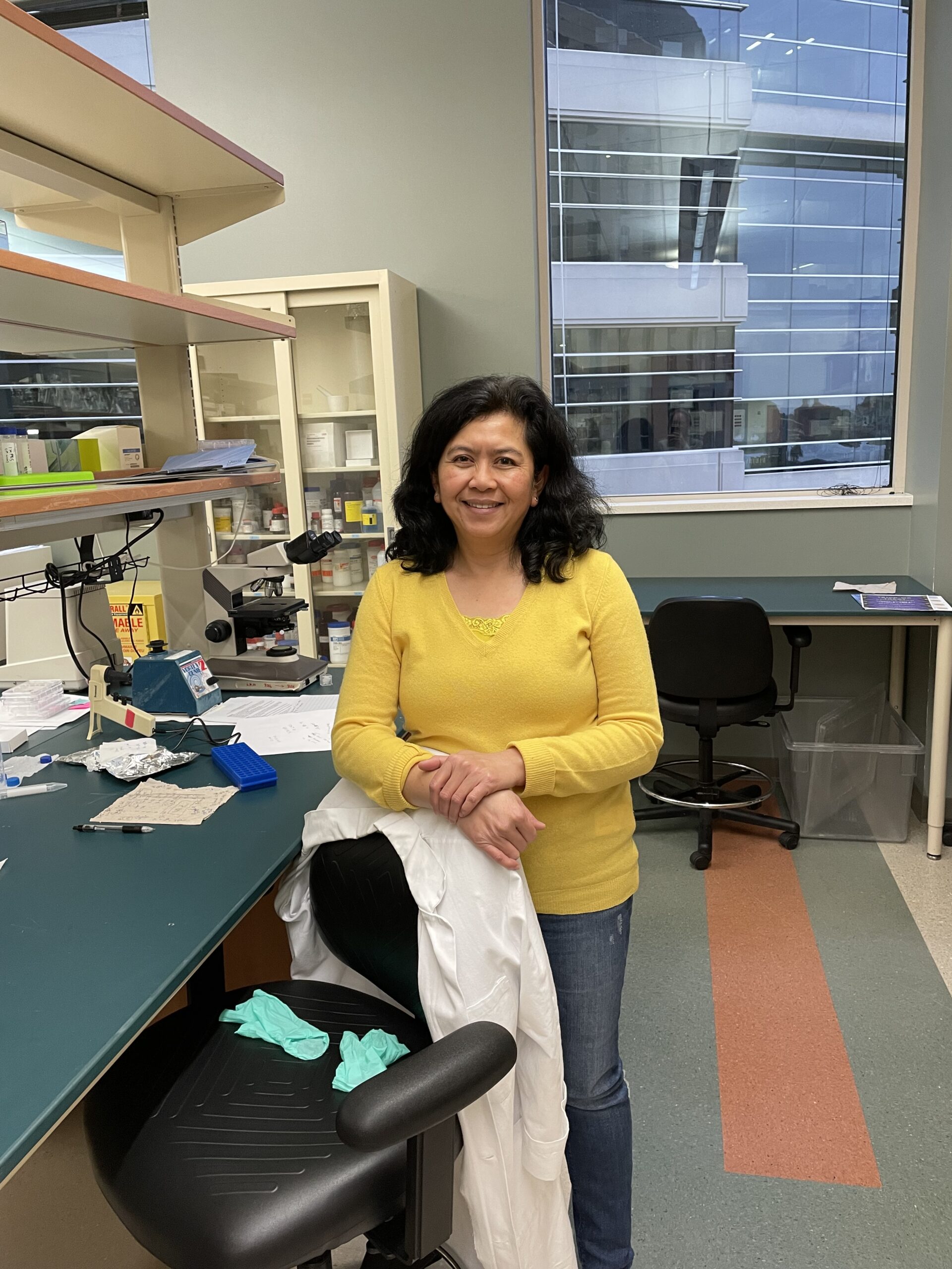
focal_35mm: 26
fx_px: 953
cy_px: 634
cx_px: 476
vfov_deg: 67.3
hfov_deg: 53.1
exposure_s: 1/60
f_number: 1.6
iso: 200
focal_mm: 4.2
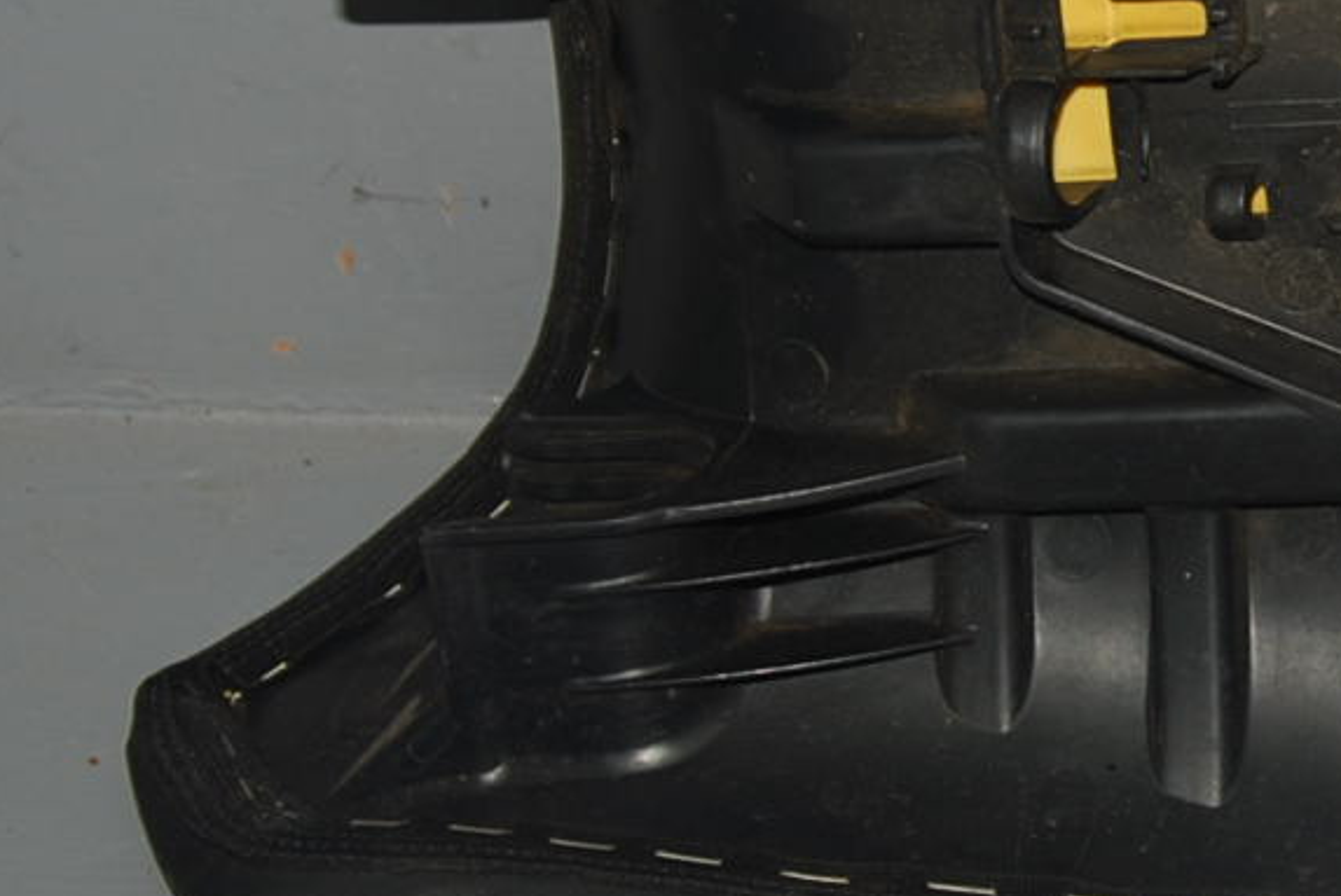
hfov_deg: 13.7
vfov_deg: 9.7
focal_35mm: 142
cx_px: 1879
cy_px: 239
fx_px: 5293
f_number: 4
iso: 100
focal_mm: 28
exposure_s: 1/125
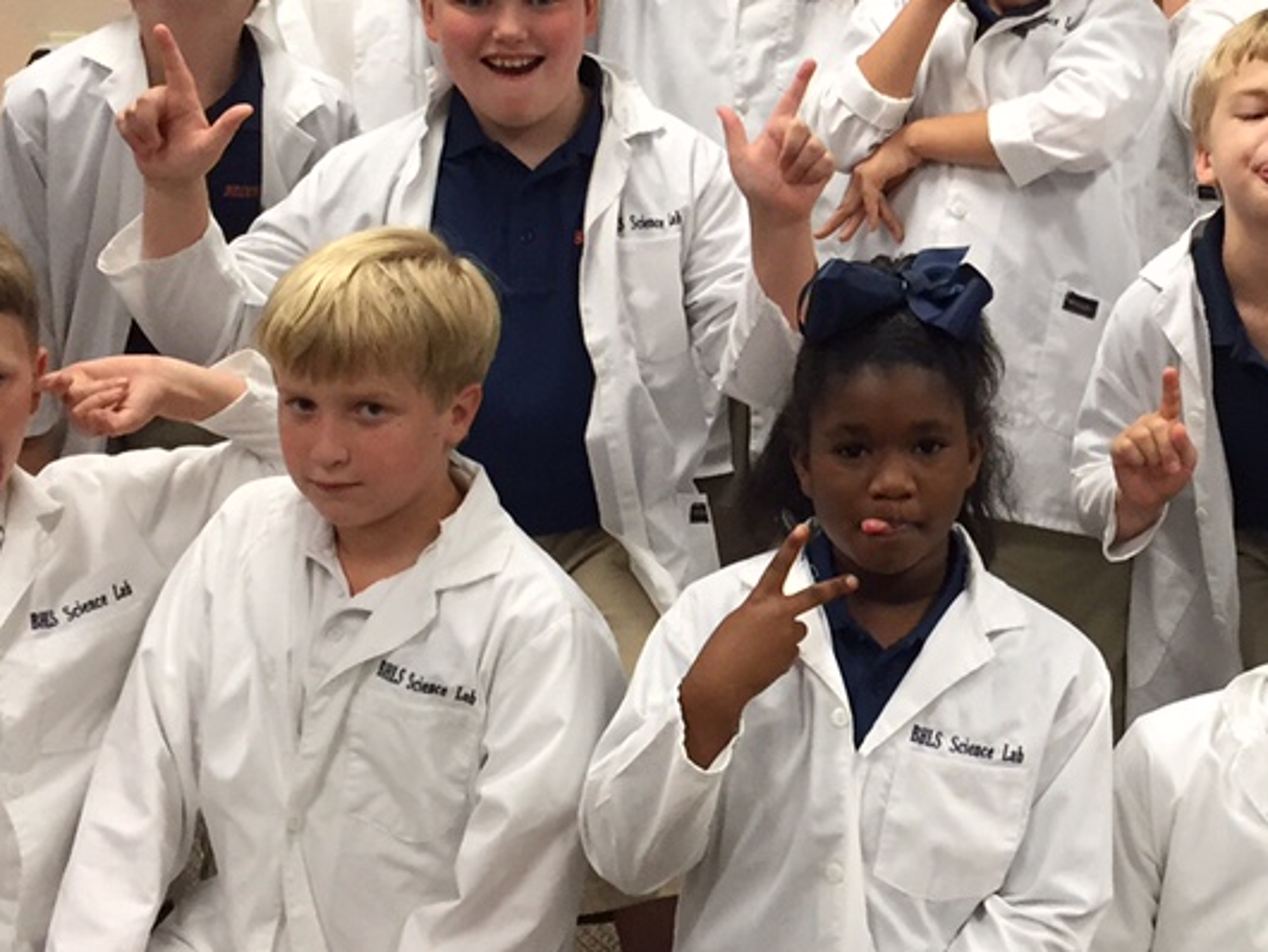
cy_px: 294
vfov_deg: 20.9
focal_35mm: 70
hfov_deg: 27.0
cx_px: 1077
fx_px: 2565
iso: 50
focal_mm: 4.15
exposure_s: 1/30
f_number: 2.2
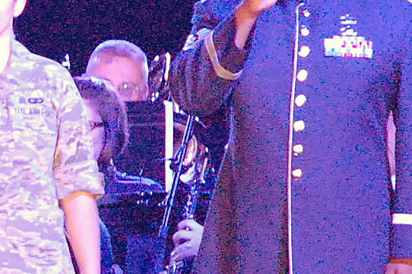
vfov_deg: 1.2
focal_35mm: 1148
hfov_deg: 1.8
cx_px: -429
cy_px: 301
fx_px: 13124
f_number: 5.3
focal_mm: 150
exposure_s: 1/50
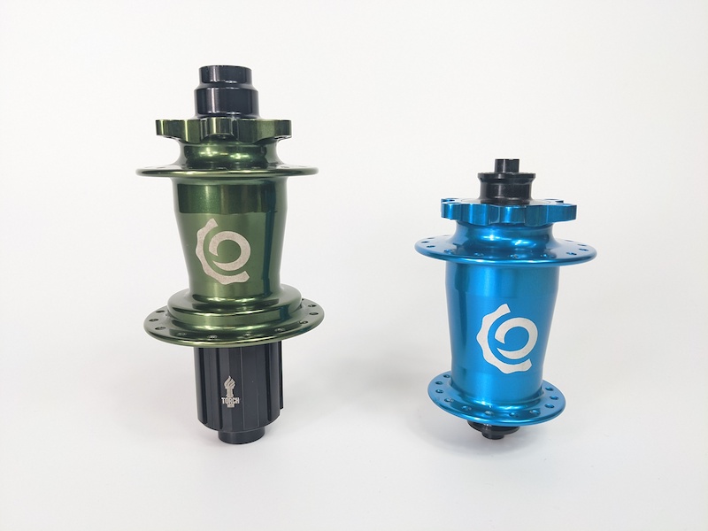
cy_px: 266
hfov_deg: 65.3
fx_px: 552
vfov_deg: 51.4
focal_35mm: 27
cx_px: 354
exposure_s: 1/120
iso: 79
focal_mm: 4.38
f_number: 1.73
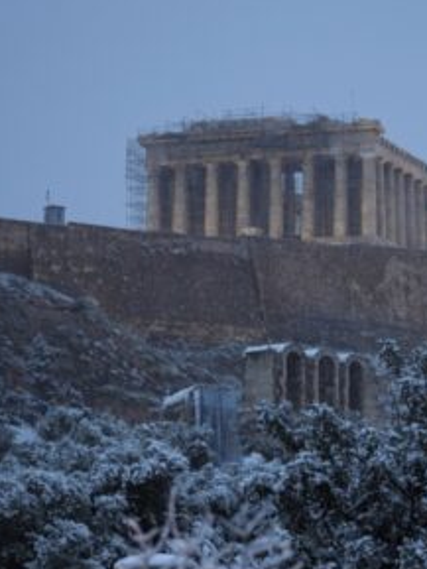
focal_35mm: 183
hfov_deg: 8.1
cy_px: 411
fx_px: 3008
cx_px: 360
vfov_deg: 10.8
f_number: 2.8
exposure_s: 1/40
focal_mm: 86
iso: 250
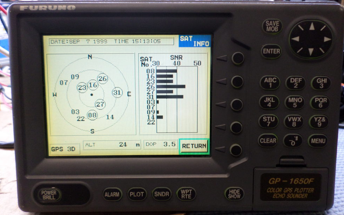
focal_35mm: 27
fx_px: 253
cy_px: 101
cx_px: 173
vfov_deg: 46.0
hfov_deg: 68.4
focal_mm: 4.5
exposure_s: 1/30
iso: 160
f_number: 2.5
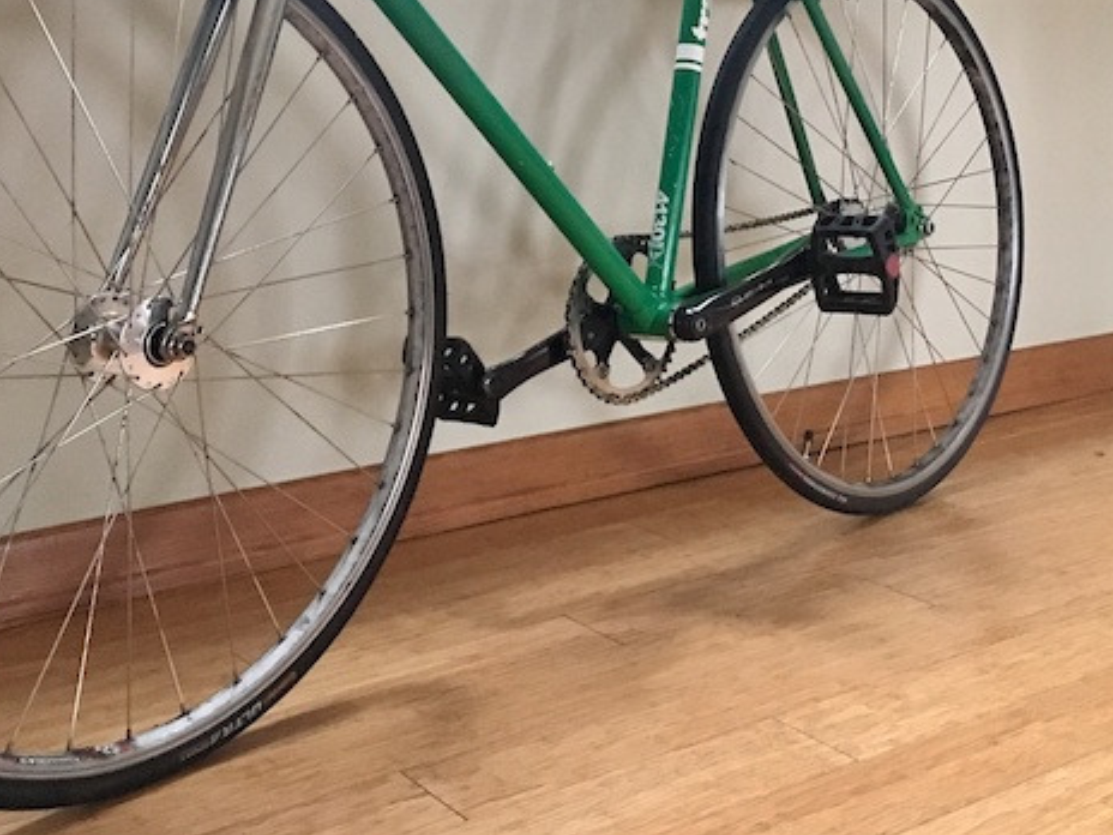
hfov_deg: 38.2
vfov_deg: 28.3
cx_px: 506
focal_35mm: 50
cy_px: 132
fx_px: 1608
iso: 320
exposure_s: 1/15
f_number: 2.2
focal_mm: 4.15
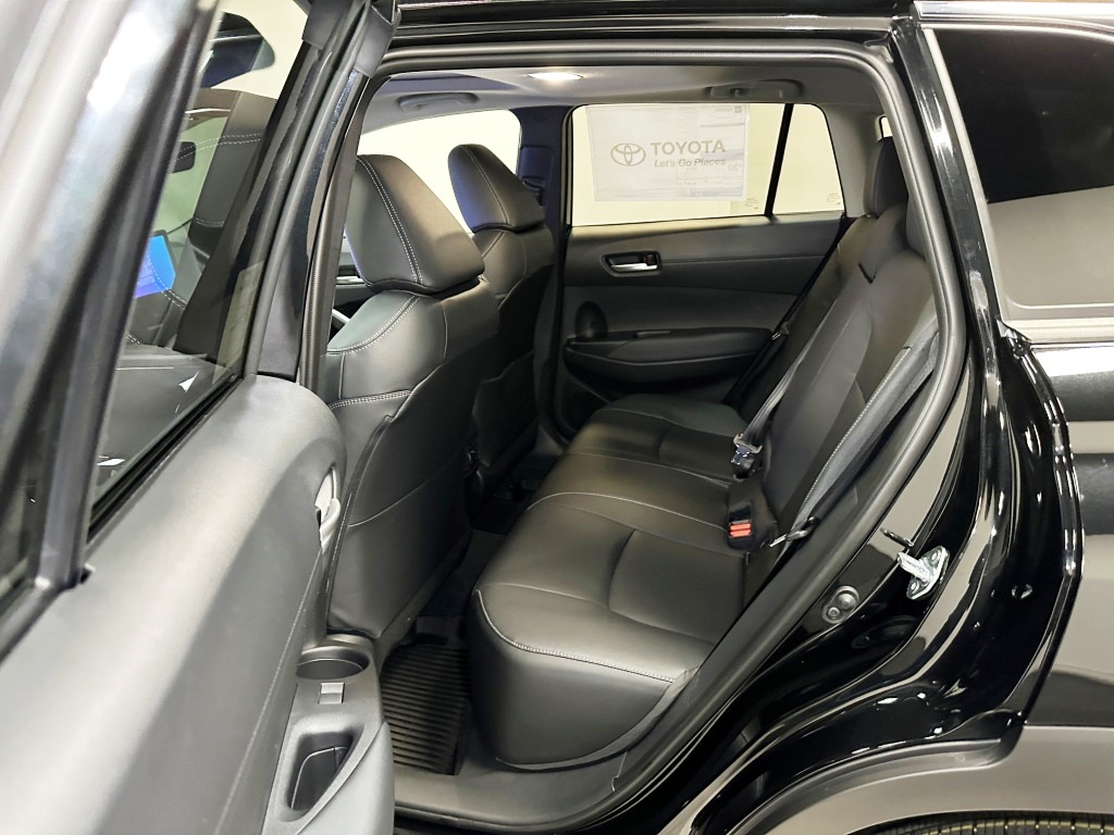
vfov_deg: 56.8
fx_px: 772
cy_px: 418
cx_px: 557
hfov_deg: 71.6
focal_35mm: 24
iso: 1000
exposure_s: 1/30
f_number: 1.78
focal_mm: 6.86
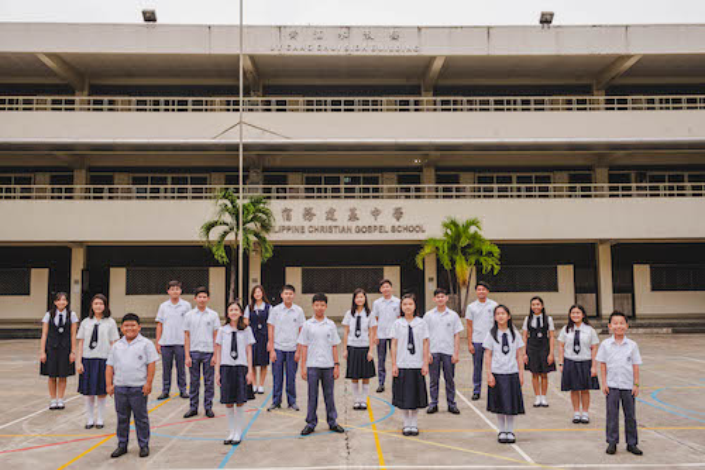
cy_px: 235
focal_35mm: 31
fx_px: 607
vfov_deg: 42.3
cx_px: 352
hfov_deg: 60.3
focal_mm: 20.5
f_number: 14
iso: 500
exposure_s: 1/125
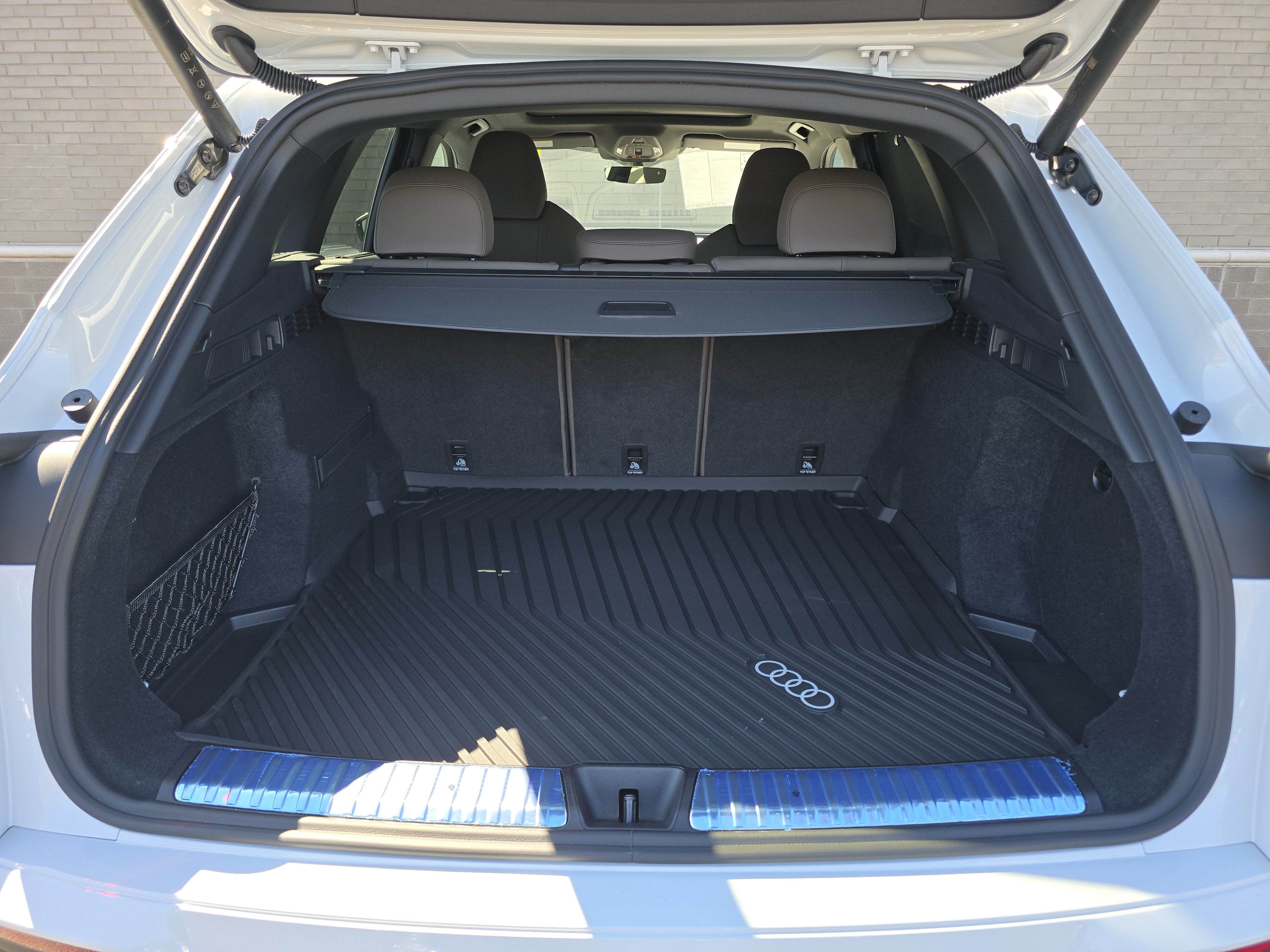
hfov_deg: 73.9
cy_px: 476
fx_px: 844
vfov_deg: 58.9
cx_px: 635
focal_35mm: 23
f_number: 1.7
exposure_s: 1/180
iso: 25
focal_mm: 6.3
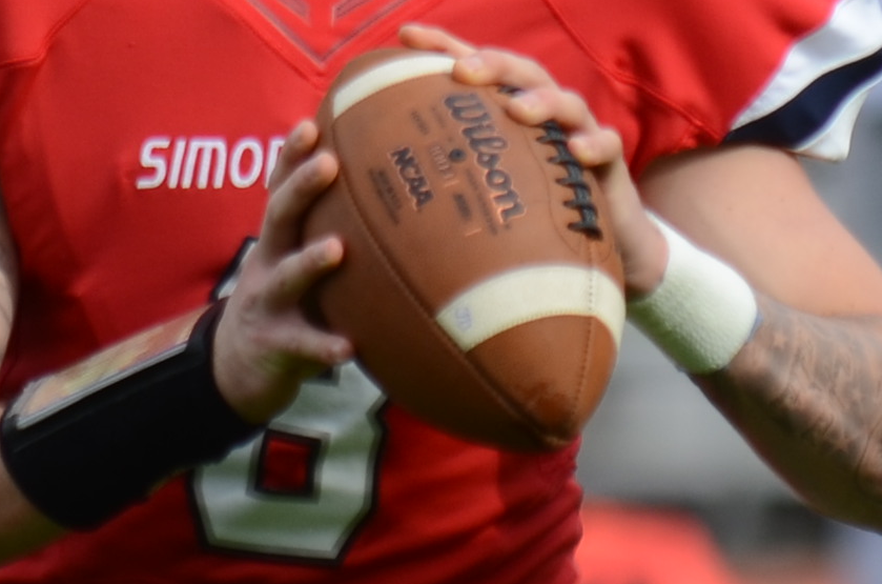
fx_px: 43087
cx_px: 293
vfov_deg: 0.8
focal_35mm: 1763
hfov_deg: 1.2
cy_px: -65
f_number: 2.8
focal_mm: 200
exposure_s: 1/1000
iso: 100
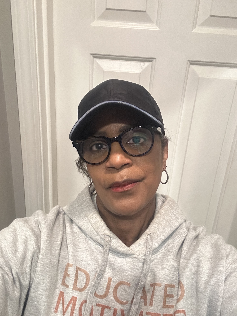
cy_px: 158
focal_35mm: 30
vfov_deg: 60.0
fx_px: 274
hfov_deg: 46.8
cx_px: 118
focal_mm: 2.69
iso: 320
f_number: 1.9
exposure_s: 1/40
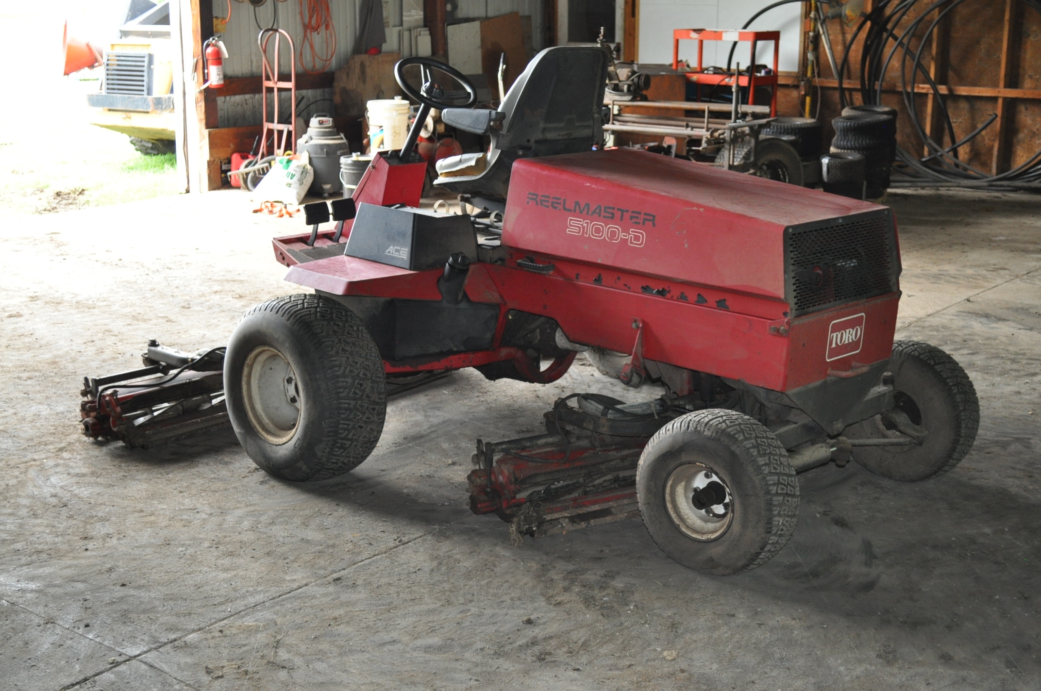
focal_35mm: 48
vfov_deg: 28.0
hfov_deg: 41.2
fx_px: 1386
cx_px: 520
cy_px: 346
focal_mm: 32
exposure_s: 1/60
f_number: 4.8
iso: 800
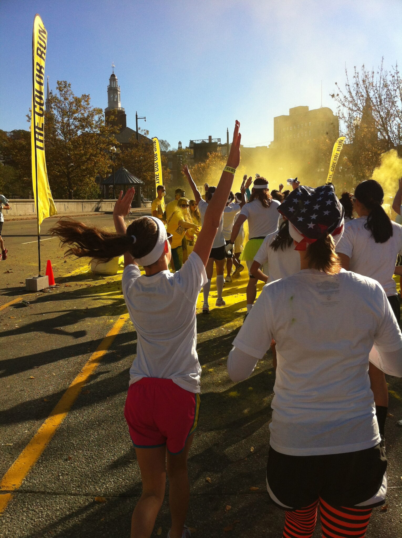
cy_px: 269
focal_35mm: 35
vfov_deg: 52.7
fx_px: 543
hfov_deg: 40.6
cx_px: 201
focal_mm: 3.85
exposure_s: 1/1676
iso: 80
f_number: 2.8
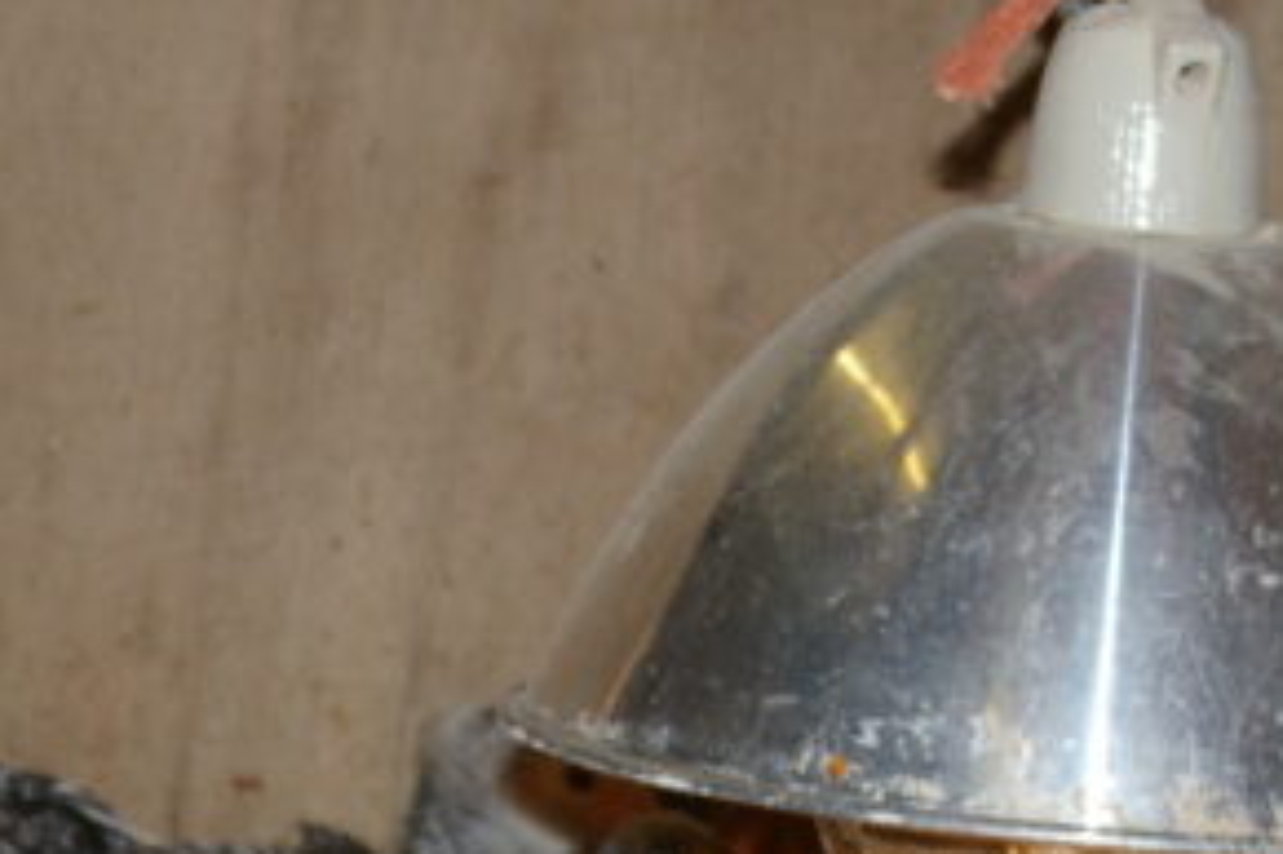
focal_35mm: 265
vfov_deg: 5.1
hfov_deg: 7.8
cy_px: 1254
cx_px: 562
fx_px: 9439
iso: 200
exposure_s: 1/60
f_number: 5.6
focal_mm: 50
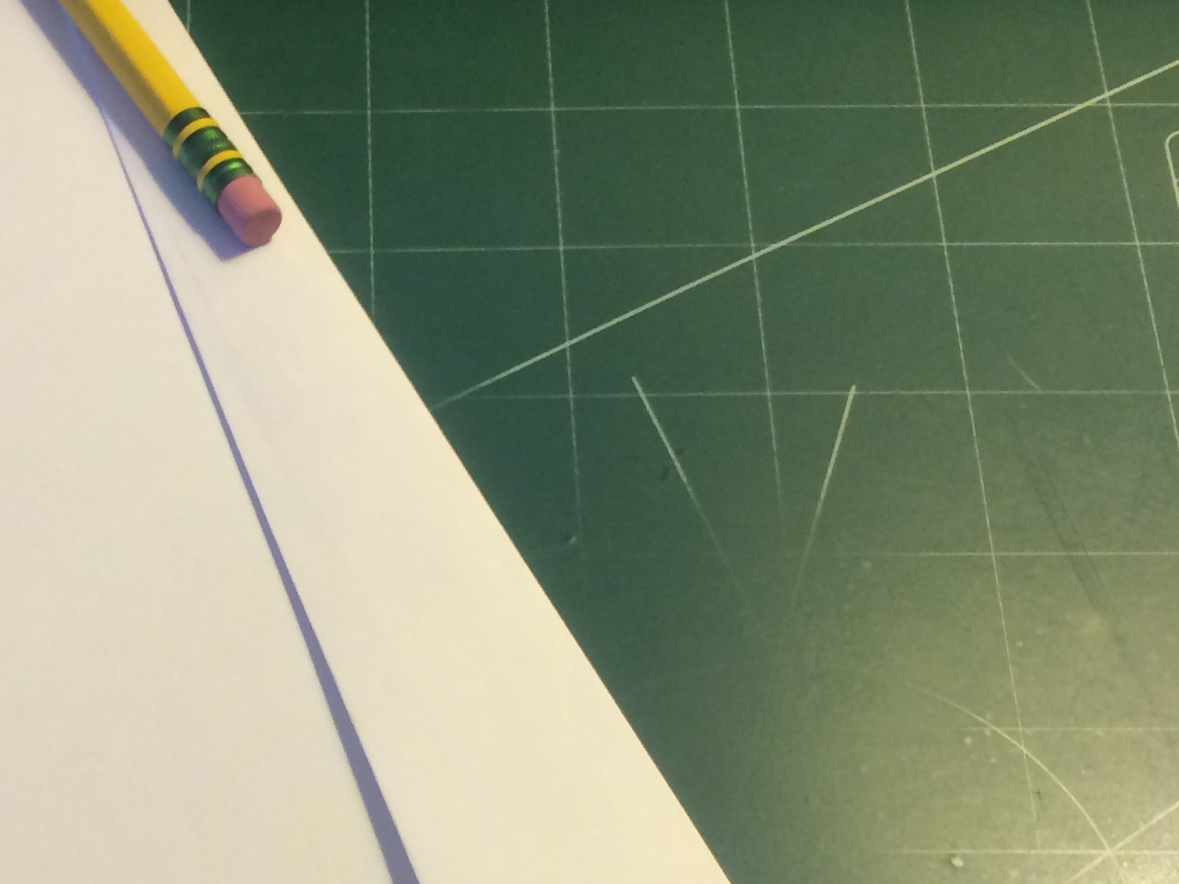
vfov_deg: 20.7
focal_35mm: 69
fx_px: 2350
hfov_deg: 27.7
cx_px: 263
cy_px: 846
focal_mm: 4.15
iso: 64
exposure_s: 1/30
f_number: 2.2
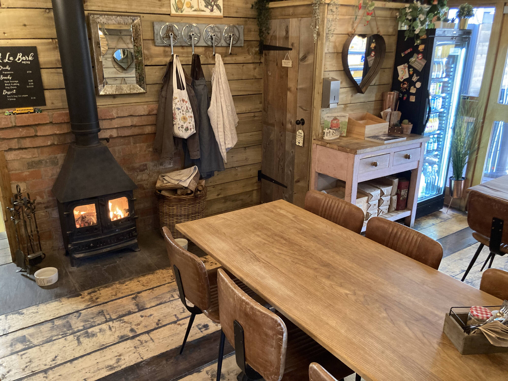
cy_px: 190
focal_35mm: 28
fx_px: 411
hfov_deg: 63.4
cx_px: 254
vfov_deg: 49.7
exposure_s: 1/25
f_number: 1.8
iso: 400
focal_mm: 3.99
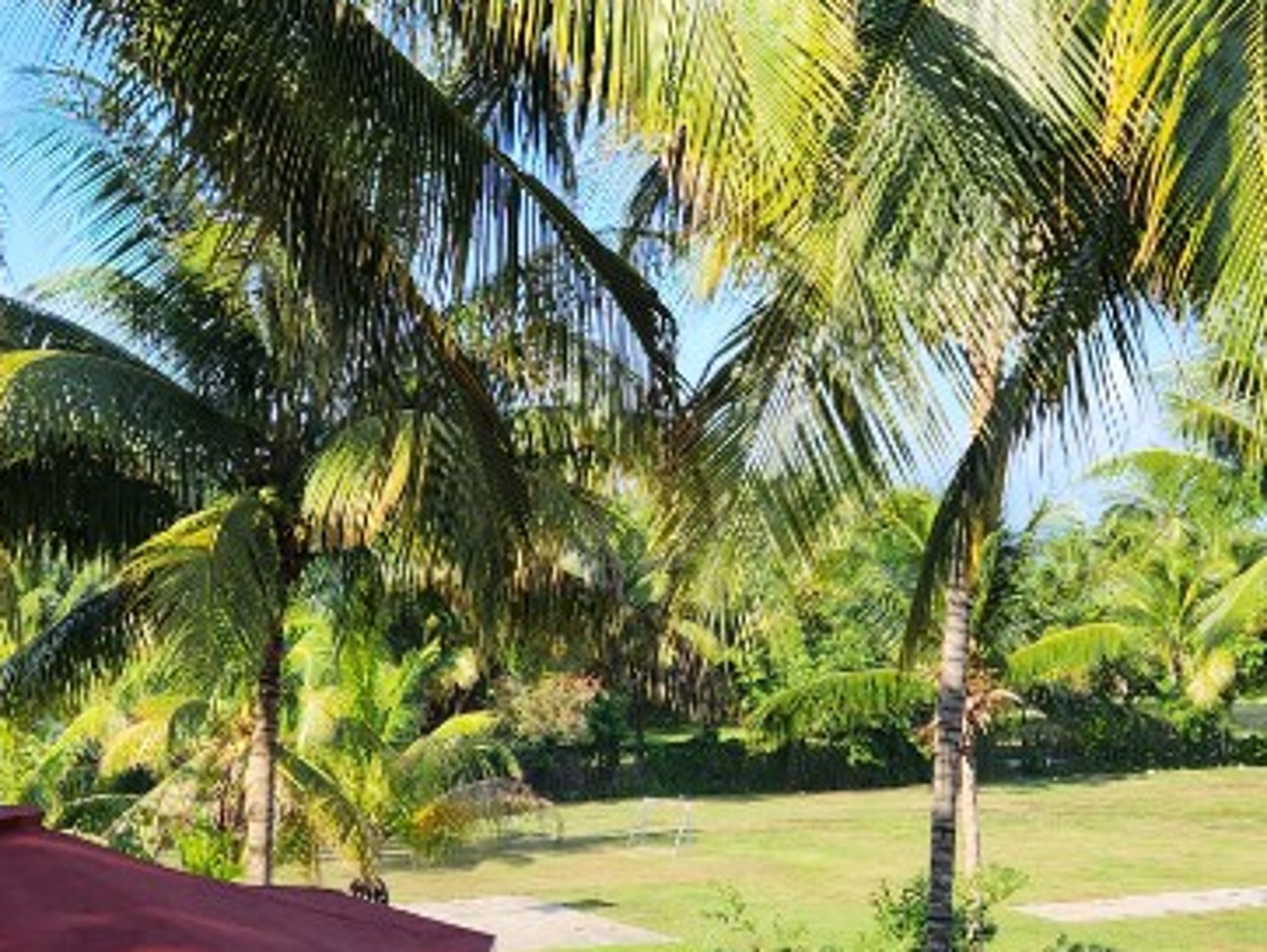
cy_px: 343
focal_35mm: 65
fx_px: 2381
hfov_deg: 29.7
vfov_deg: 22.5
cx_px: 483
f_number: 1.8
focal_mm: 5.4
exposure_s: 1/767
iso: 20
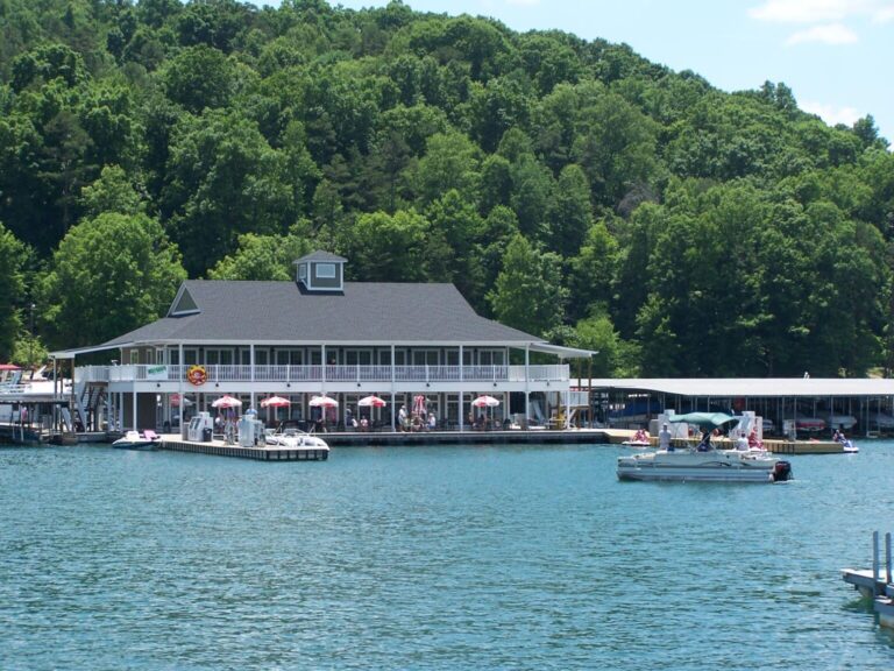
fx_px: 2428
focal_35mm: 94
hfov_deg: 20.9
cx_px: 447
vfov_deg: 15.7
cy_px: 336
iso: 80
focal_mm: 15.6
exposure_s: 1/800
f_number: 3.2
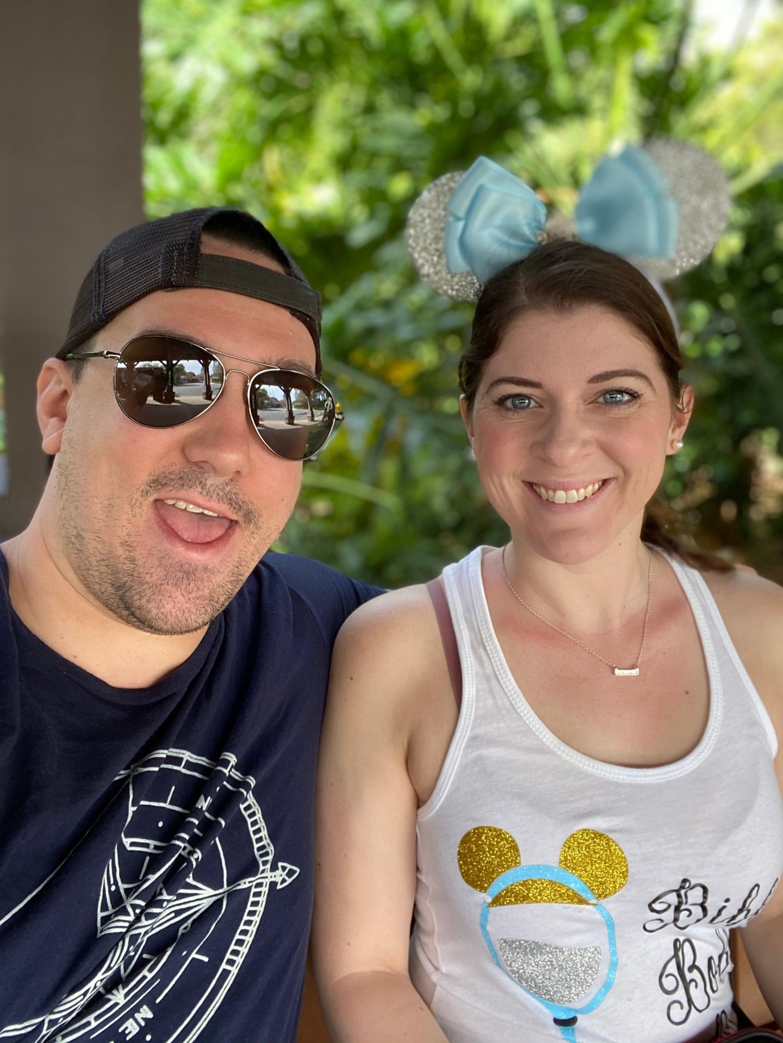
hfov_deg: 46.8
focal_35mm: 30
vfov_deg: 60.0
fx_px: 905
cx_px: 392
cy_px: 522
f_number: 2.2
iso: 64
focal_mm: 2.71
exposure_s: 1/122
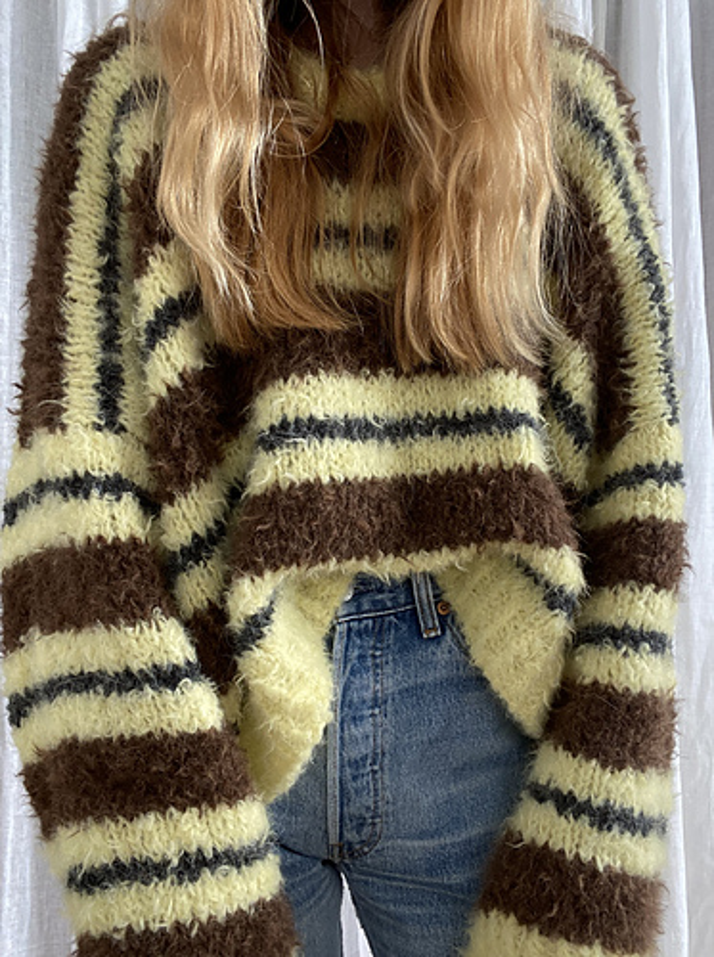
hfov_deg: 46.7
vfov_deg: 60.1
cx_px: 357
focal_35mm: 30
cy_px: 478
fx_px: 828
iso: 160
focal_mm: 2.71
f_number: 2.2
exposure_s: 1/60
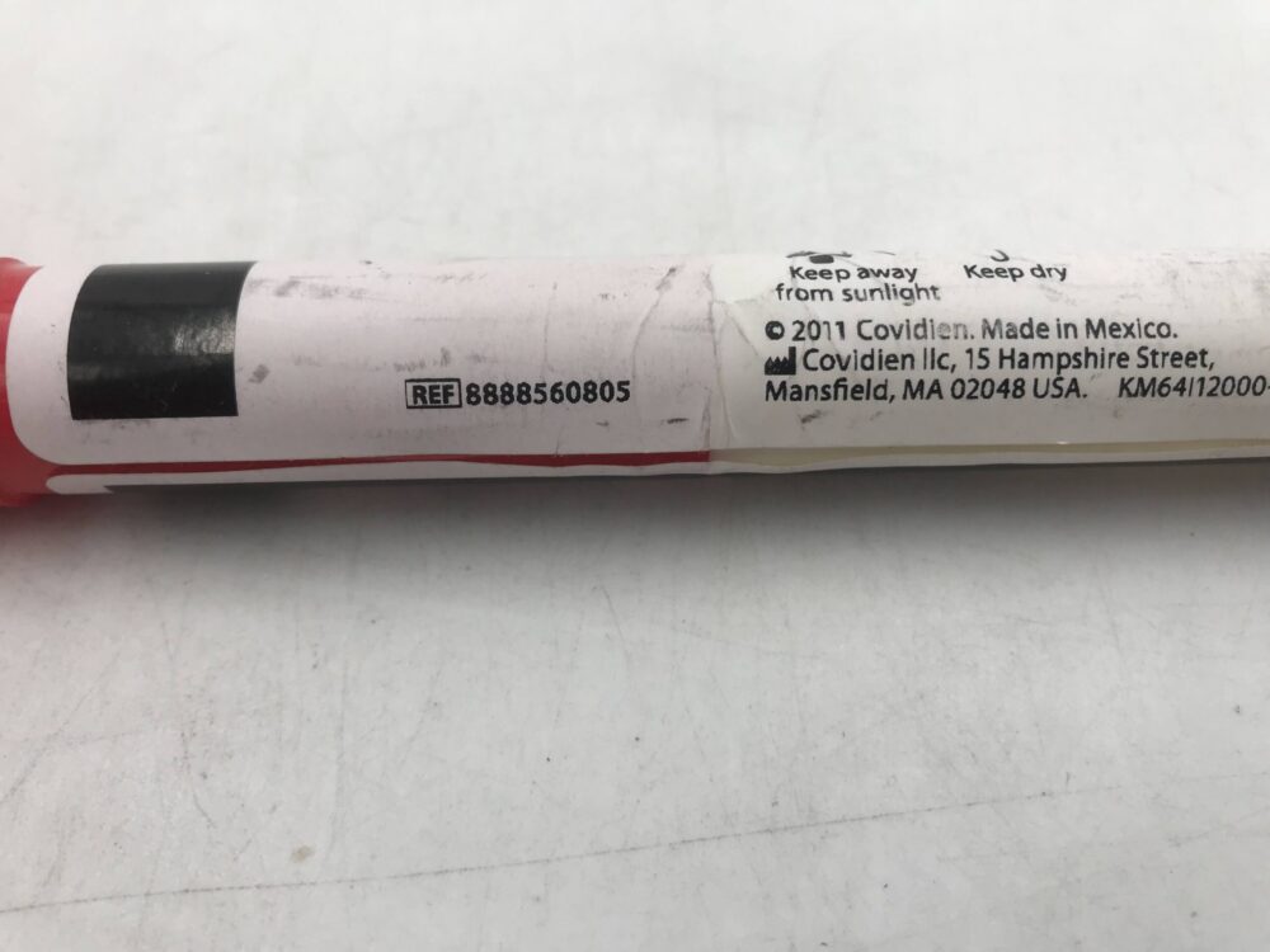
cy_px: 476
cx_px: 635
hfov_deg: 63.4
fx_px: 1027
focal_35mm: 28
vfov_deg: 49.7
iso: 20
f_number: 1.8
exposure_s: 1/149
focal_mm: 3.99
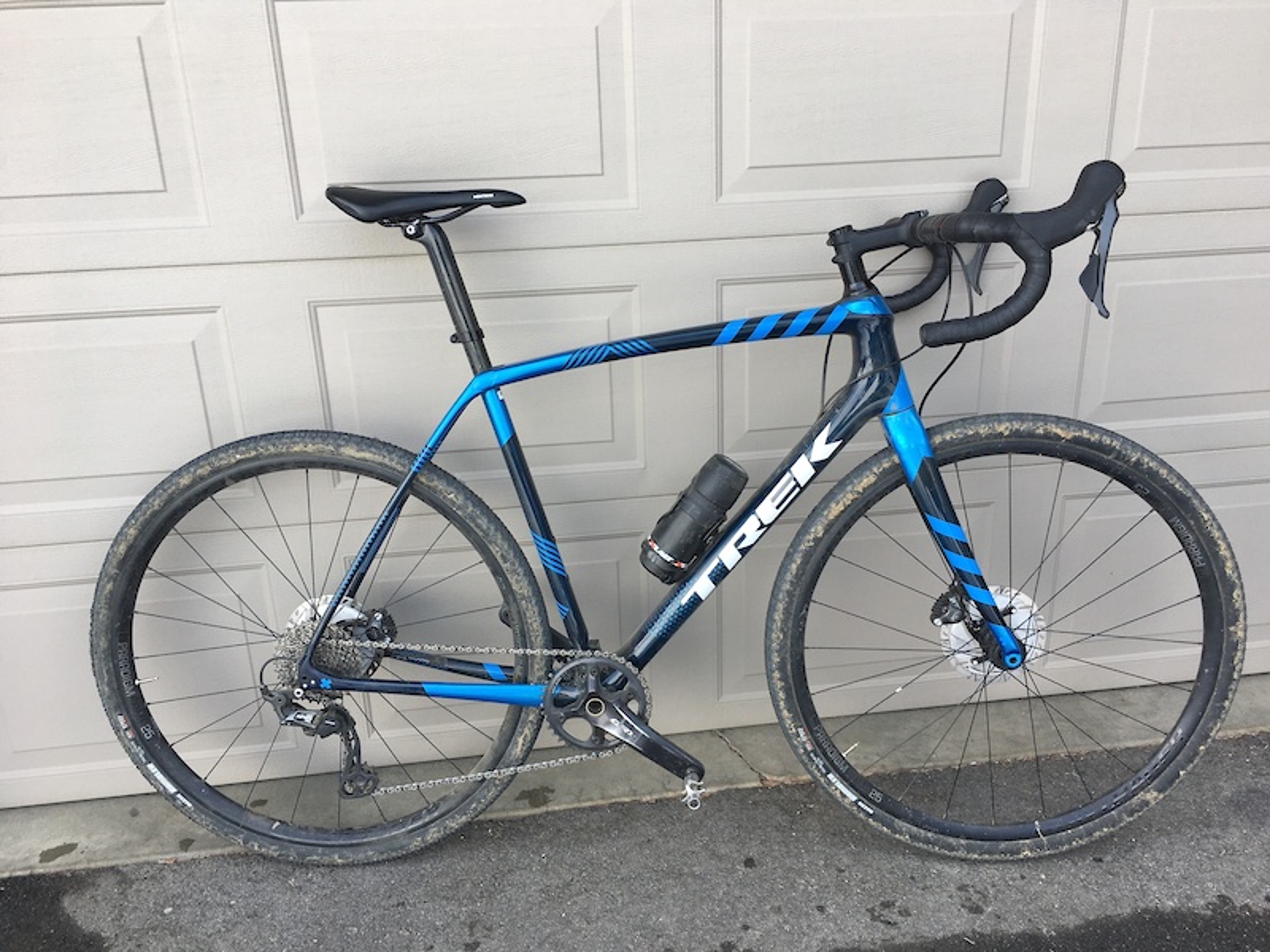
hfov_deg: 61.7
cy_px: 476
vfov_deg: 48.2
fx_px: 1064
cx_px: 635
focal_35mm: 29
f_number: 2.2
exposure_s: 1/334
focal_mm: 4.15
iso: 25
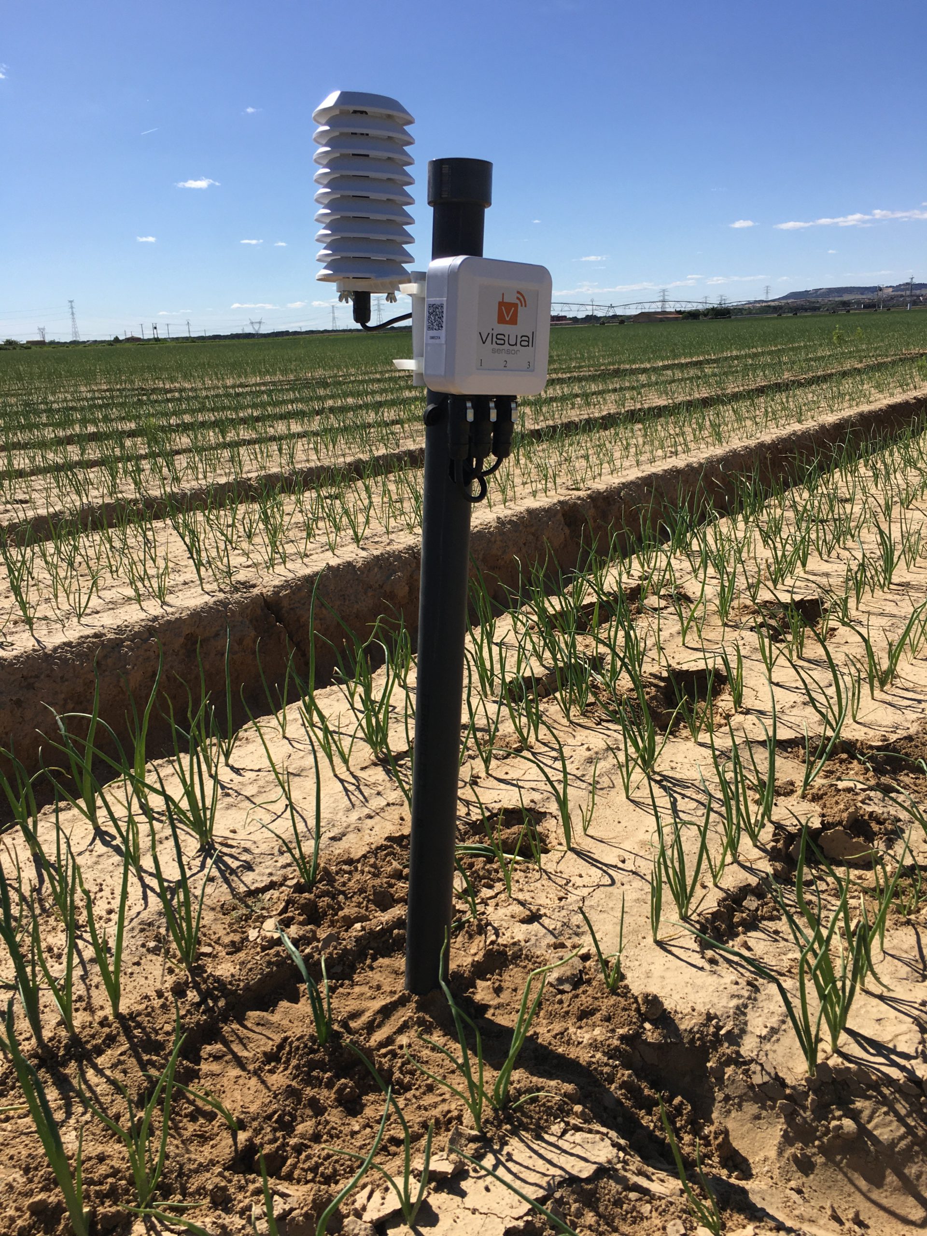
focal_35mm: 29
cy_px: 618
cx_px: 464
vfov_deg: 61.7
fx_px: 1035
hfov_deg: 48.2
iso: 25
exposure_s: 1/2024
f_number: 2.2
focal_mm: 4.15
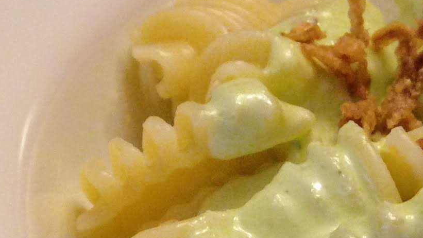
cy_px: 335
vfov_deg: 8.3
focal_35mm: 143
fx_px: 1604
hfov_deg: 15.0
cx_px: 153
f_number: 2.4
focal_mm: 4.12
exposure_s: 1/20
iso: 125
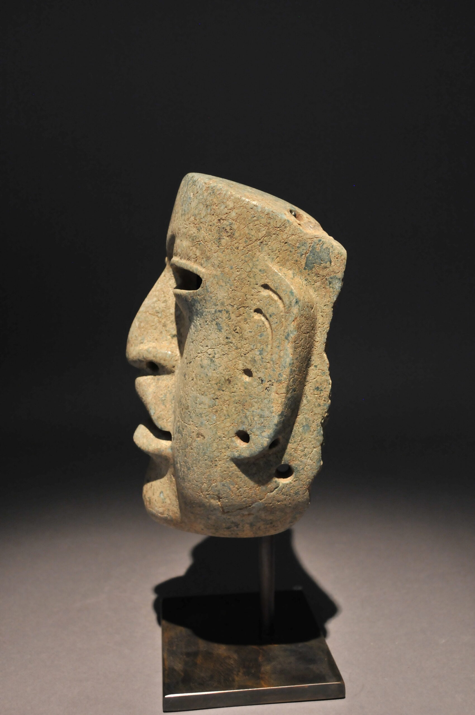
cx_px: 238
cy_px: 358
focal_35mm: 42
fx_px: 833
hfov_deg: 31.8
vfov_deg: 46.5
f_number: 5.6
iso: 800
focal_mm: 28
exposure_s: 1/25
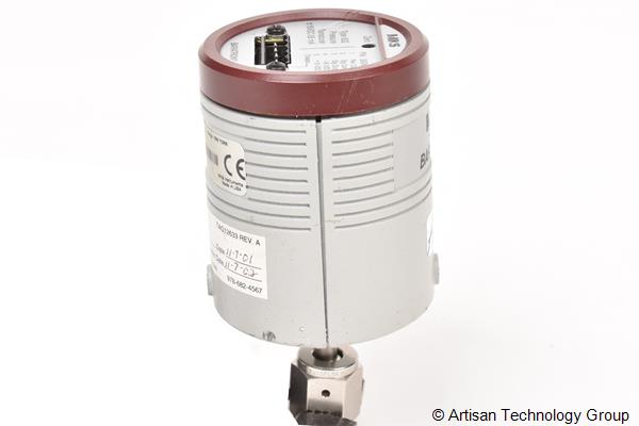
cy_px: 213
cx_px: 320
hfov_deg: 24.6
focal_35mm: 82
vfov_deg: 16.6
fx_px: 1464
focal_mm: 55
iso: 200
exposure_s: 1/200
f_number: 11
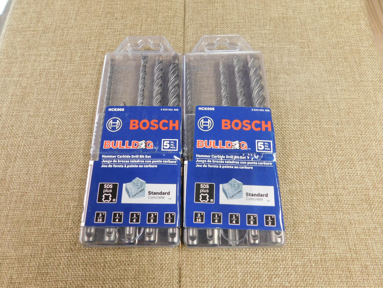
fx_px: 254
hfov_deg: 73.9
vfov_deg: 58.9
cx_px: 192
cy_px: 144
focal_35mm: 23
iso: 320
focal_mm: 4
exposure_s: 1/30
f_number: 3
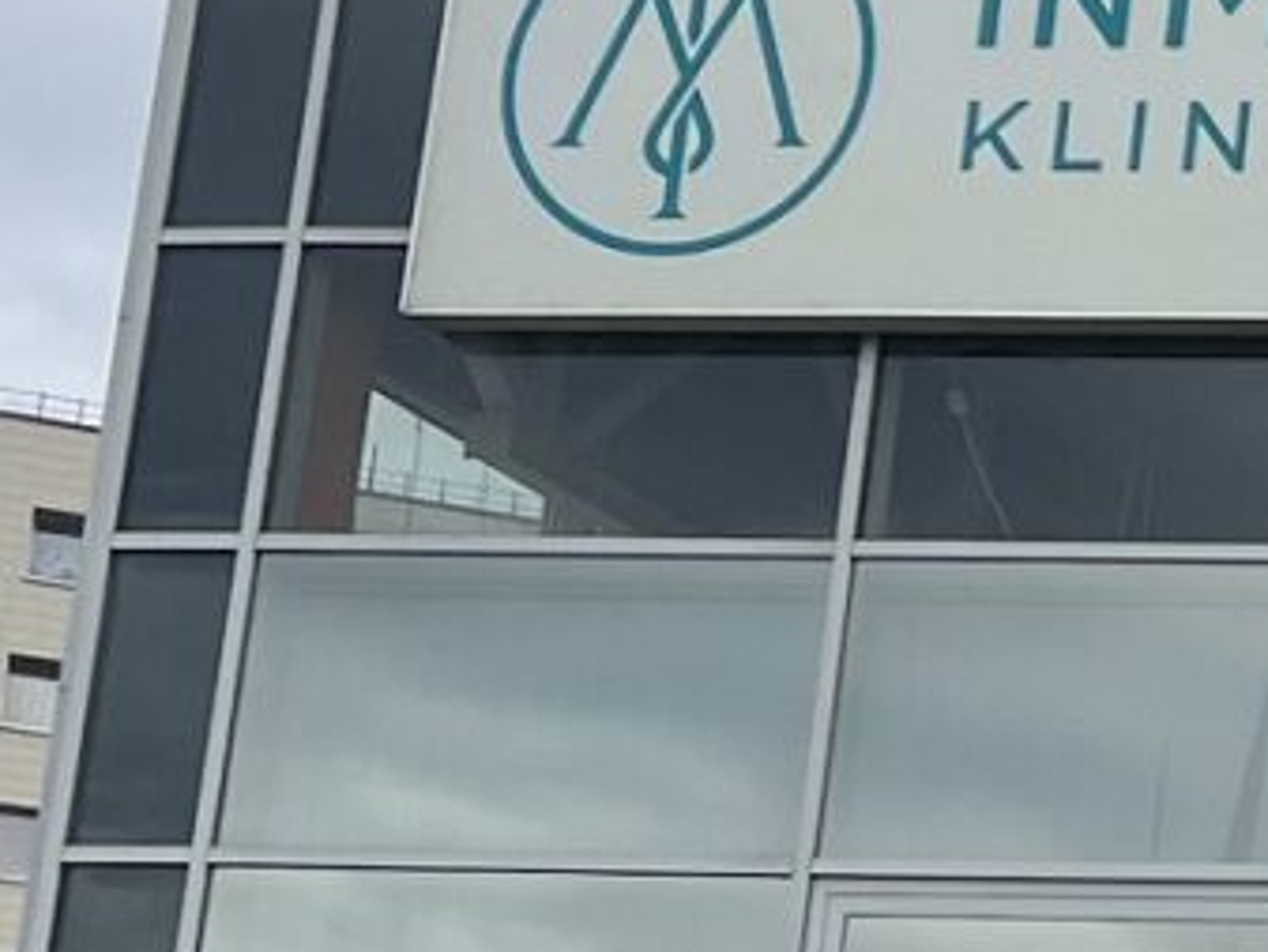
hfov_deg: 10.6
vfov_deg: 9.3
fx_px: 5790
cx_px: 3130
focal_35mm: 158
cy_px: 978
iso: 50
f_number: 1.5
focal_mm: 5.7
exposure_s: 1/4444
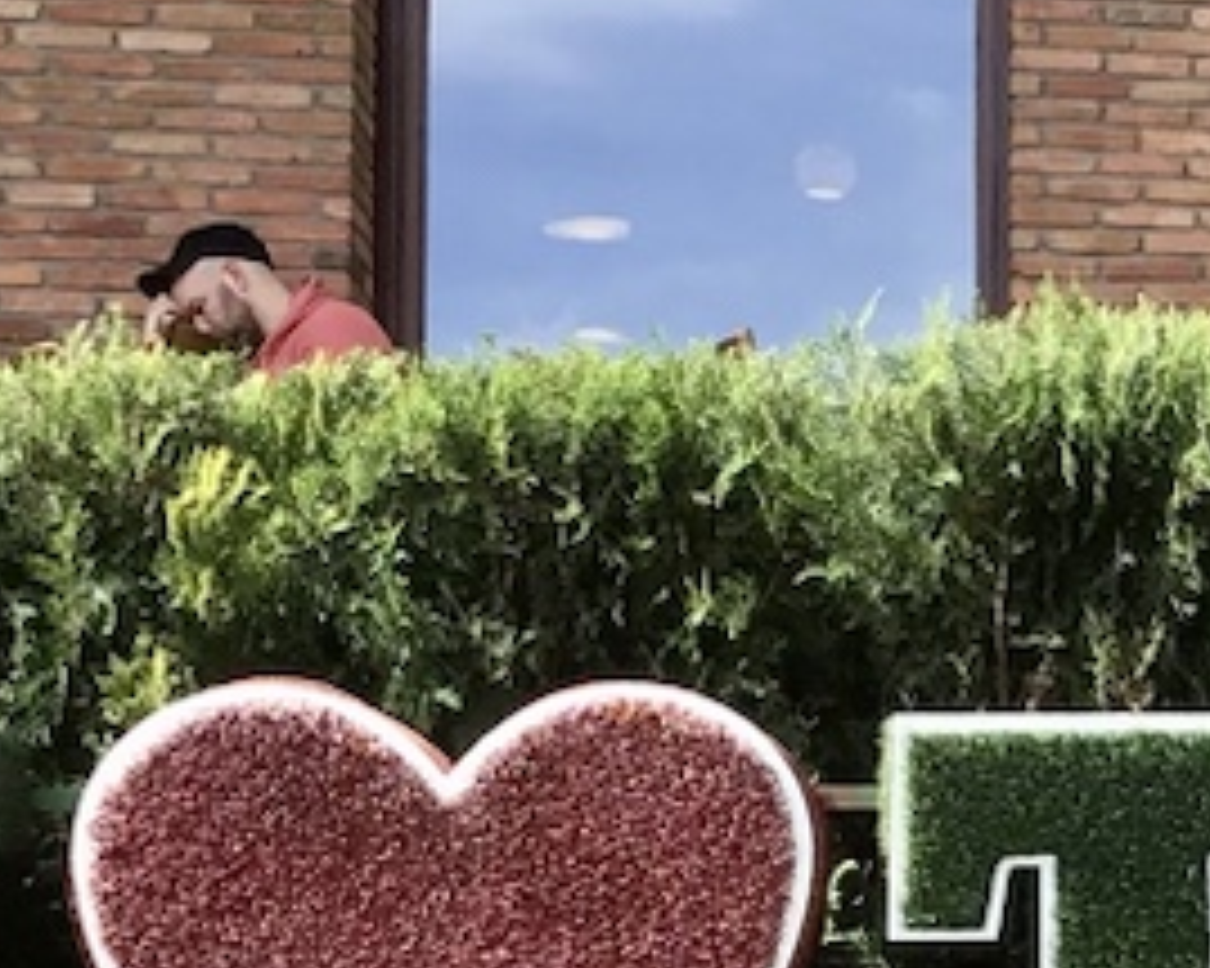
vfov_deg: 11.4
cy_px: 882
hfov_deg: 13.6
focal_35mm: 135
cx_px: 1691
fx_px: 4833
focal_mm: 3.3
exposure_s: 1/347
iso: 25
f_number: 2.4
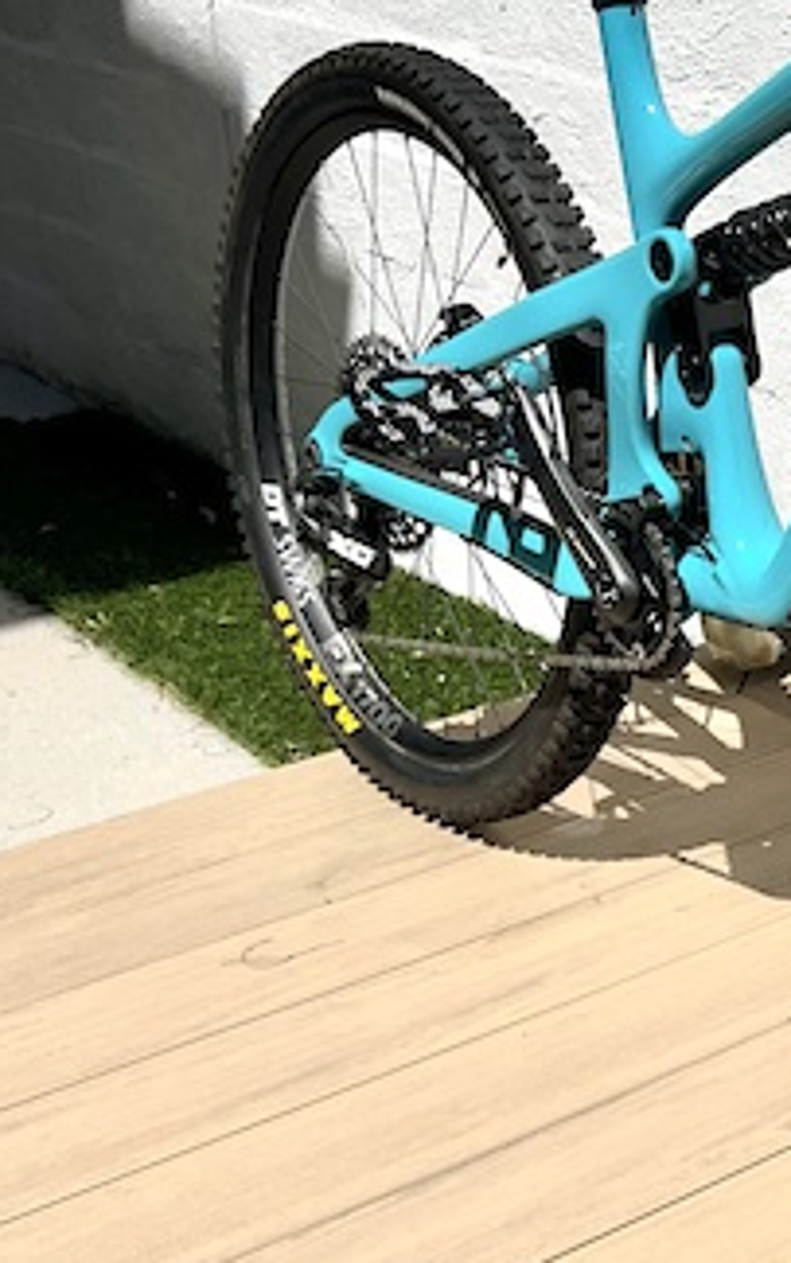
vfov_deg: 30.2
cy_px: 557
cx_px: 1146
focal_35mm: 68
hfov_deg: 17.5
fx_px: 2341
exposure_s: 1/11364
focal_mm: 5.7
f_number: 1.5
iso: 50
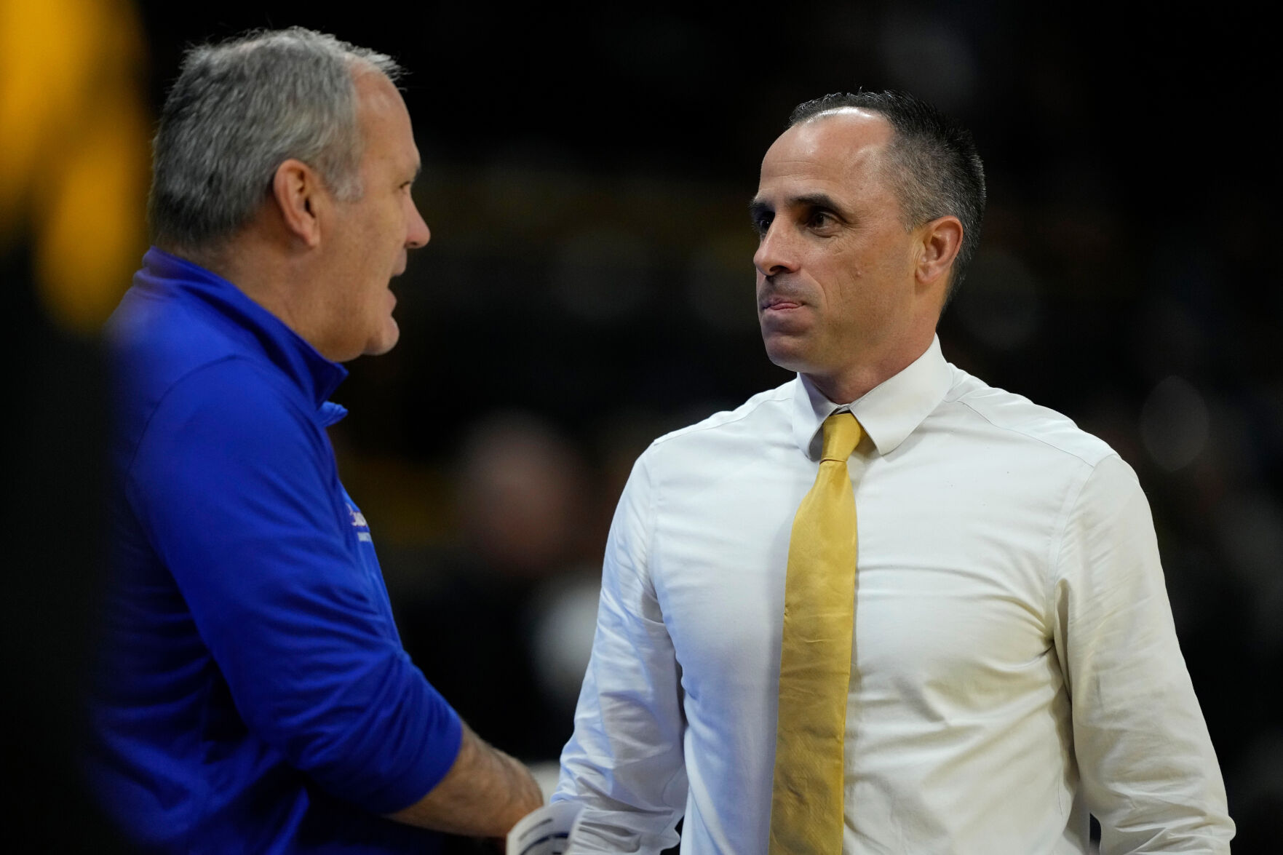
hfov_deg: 5.2
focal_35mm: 400
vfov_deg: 3.4
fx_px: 14253
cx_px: 642
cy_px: 428
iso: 4000
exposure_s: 1/2000
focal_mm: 400
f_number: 2.8
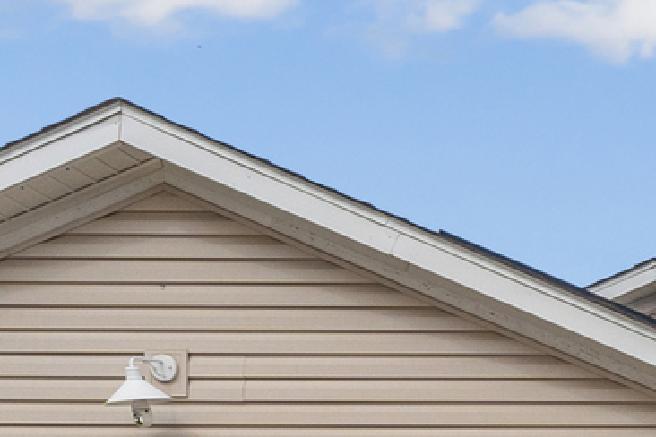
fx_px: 1130
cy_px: 489
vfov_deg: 20.8
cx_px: 482
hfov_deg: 31.9
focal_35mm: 62
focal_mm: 14
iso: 400
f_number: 8
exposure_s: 1/1500
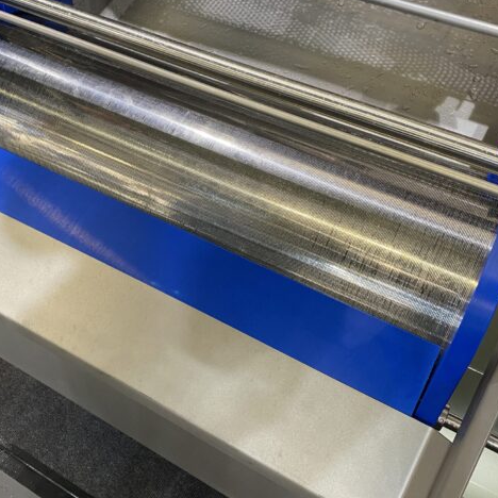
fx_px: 651
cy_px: 210
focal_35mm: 40
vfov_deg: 41.7
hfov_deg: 41.6
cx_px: 189
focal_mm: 4.25
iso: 125
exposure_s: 1/50
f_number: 1.8
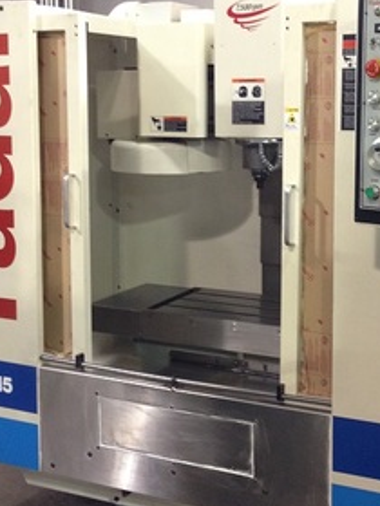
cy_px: 219
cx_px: 252
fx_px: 864
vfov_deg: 32.7
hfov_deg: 24.7
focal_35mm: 59
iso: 160
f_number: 2.4
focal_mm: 4.12
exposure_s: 1/20
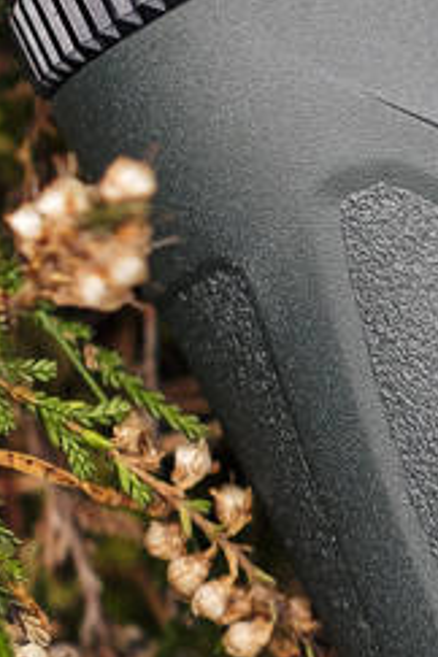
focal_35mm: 229
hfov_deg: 5.7
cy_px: 308
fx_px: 4179
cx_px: 1252
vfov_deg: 9.0
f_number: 4
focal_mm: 23
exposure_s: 1/125
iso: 400
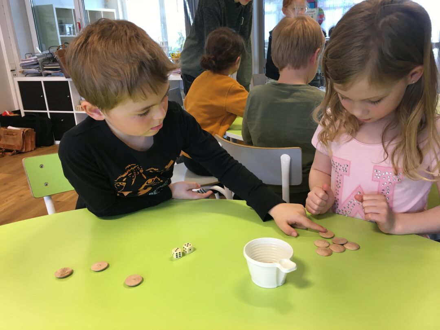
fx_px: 369
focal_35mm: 29
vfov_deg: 48.2
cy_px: 165
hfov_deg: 61.7
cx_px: 220
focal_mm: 4.15
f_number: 2.2
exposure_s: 1/33
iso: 50
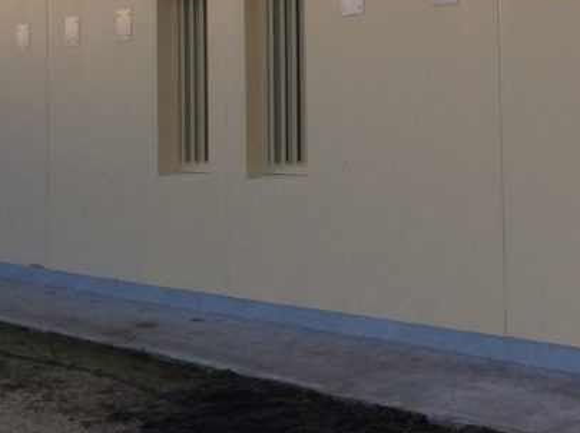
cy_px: 32
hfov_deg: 22.9
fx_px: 1354
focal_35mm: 81
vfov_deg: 17.8
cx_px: 617
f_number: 2.4
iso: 32
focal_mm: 3.3
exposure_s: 1/340
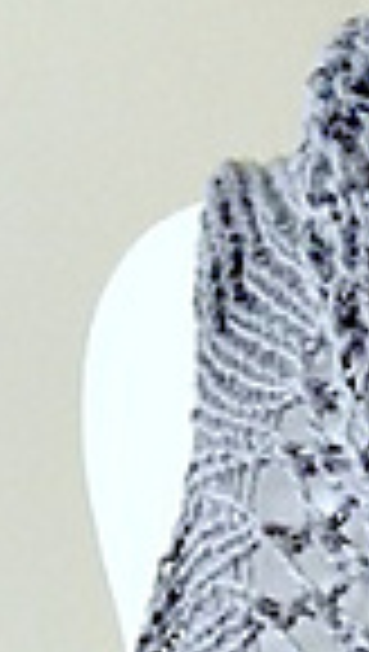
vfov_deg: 17.3
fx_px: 1888
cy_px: 1039
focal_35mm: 109
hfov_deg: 10.4
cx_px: 695
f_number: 2.2
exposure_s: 1/15
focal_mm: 4.15
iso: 50
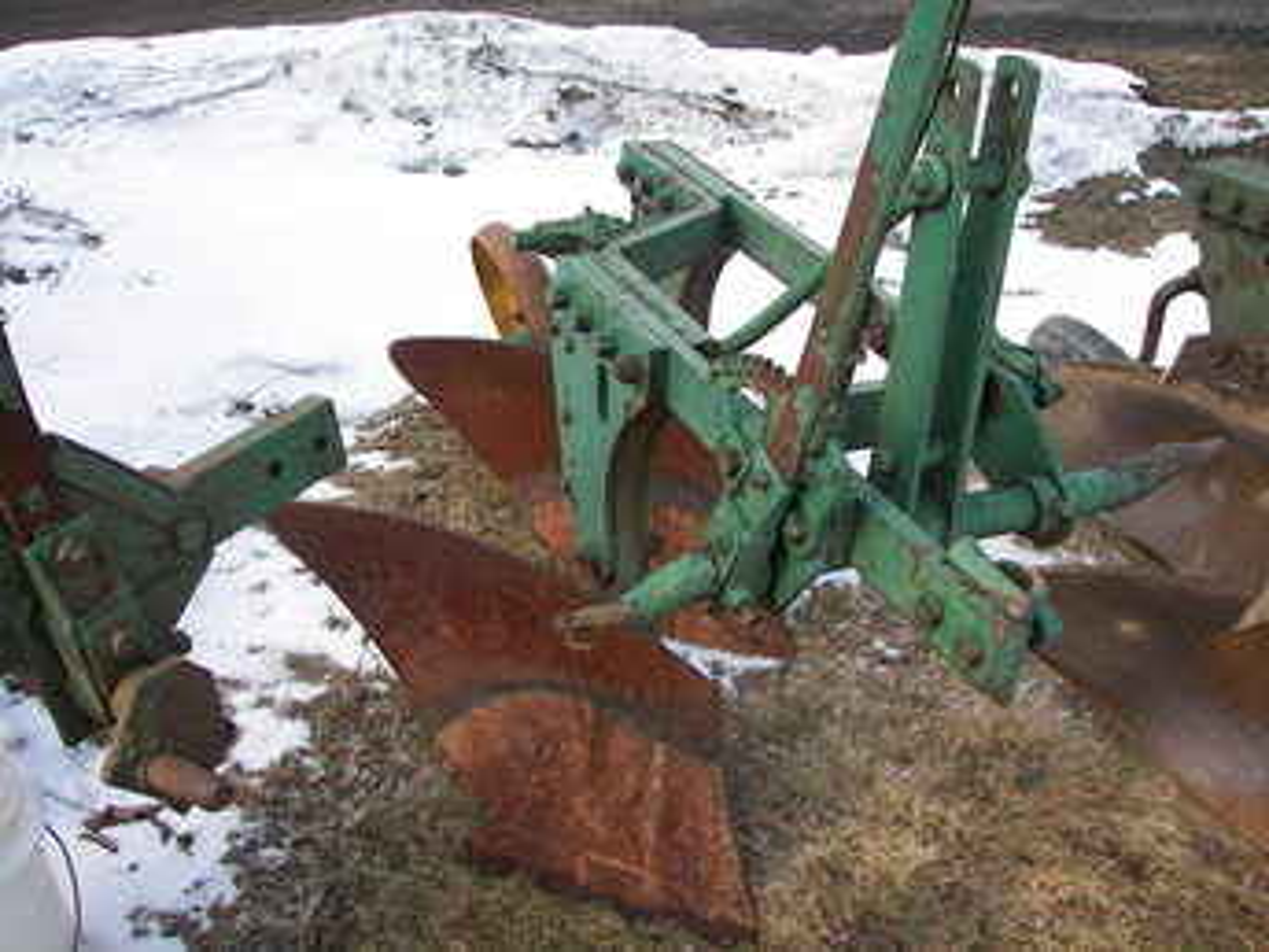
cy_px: 476
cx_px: 634
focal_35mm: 36
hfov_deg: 51.4
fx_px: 1320
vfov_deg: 39.7
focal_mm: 6
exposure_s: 1/250
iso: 50
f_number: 2.8
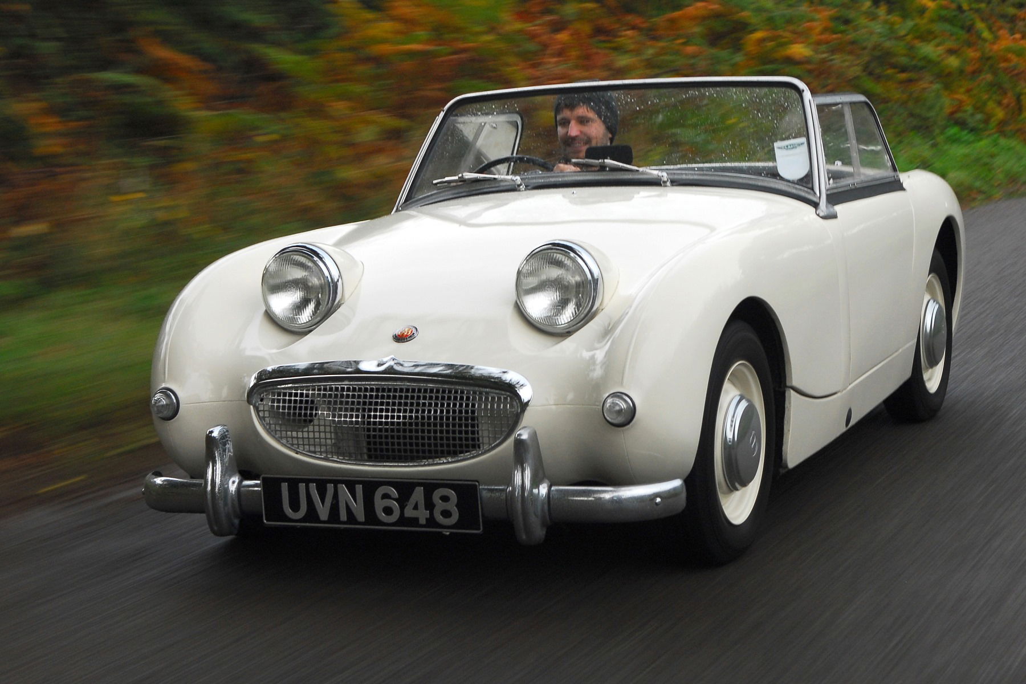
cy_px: 342
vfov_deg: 25.8
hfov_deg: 37.9
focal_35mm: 52
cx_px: 513
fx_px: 1496
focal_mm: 35
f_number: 5
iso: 250
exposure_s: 1/50
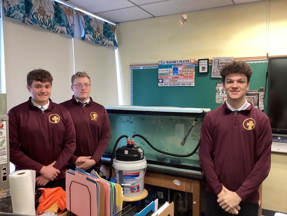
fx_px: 257
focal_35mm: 31
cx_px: 144
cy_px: 108
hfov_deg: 58.4
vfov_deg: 45.4
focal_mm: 3.3
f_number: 2.4
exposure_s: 1/60
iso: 250
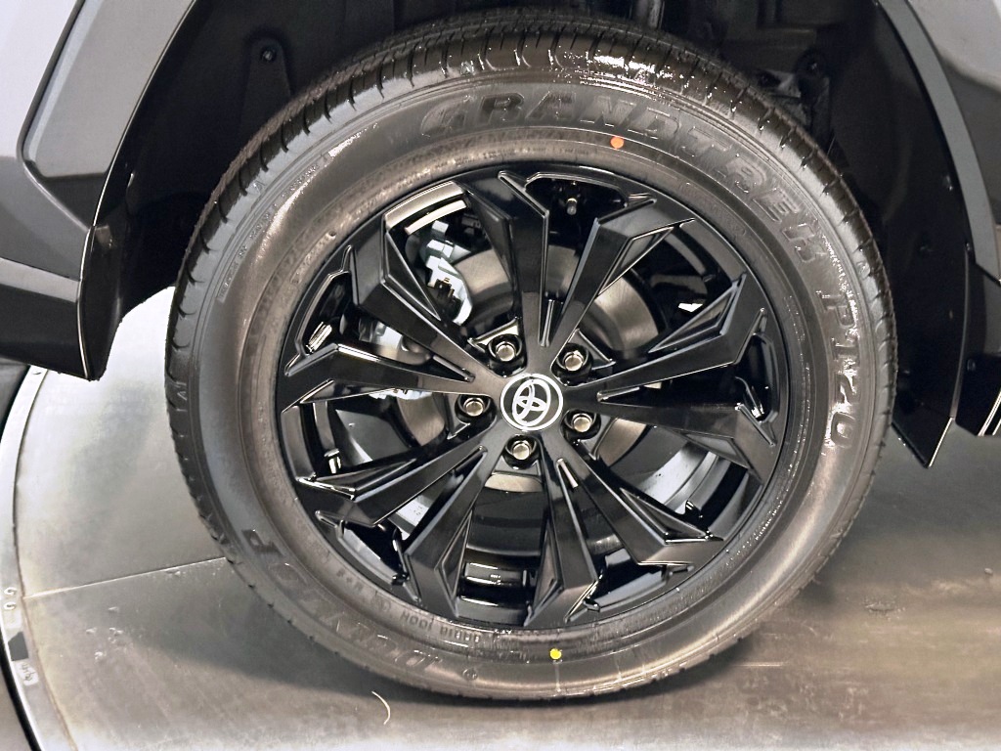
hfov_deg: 39.7
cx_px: 500
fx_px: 1388
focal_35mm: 48
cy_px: 376
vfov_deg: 30.3
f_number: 1.78
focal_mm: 6.86
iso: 640
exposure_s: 1/20
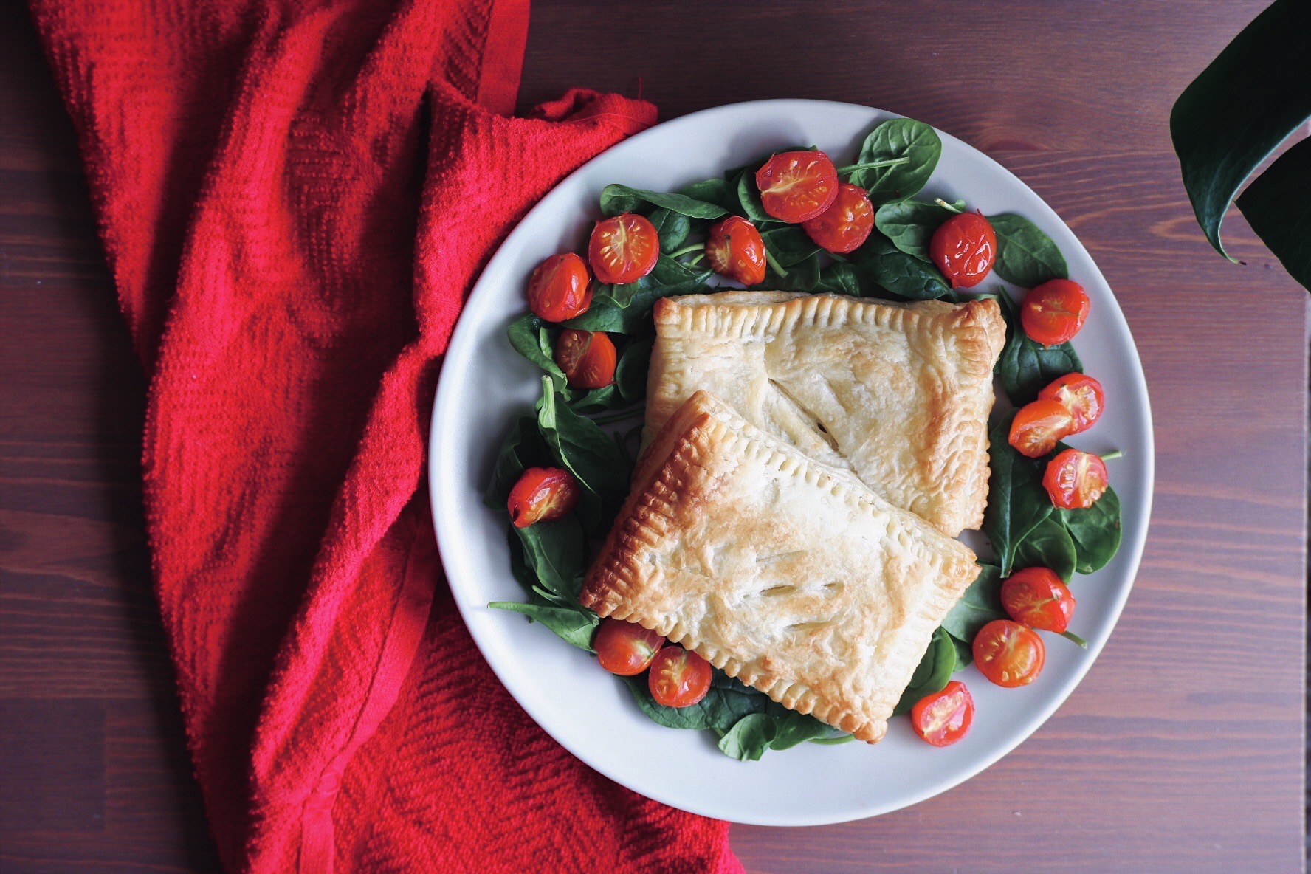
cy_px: 437
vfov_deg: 36.9
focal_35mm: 36
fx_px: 1311
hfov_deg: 53.1
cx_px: 656
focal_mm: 24.9
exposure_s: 1/38
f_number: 4.4
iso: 400
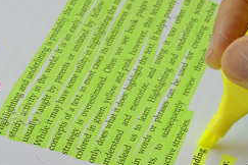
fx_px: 1943
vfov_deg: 4.9
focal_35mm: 282
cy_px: 165
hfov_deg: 7.3
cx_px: 147
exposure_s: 1/6
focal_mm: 116
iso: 100
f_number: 16
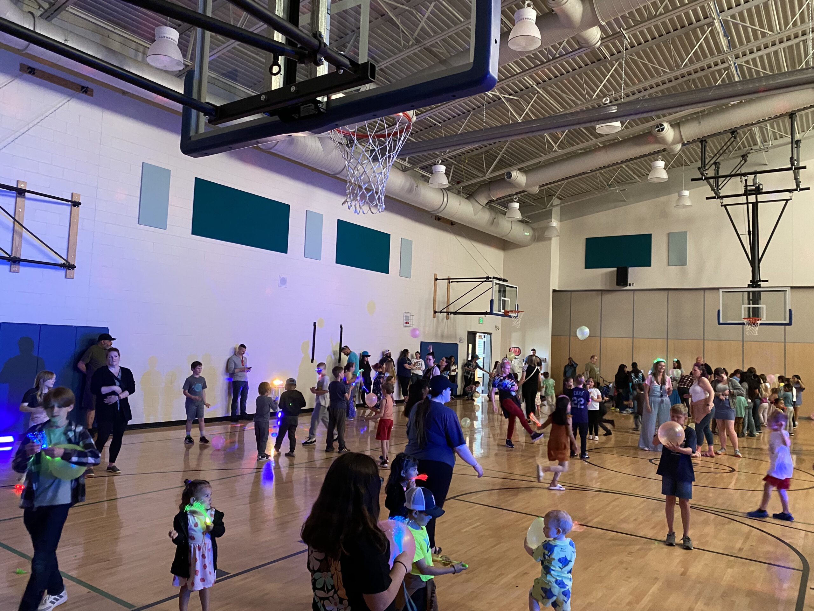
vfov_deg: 53.1
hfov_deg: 67.3
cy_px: 306
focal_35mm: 26
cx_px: 407
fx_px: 611
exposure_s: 1/41
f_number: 1.8
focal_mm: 4.25
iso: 500
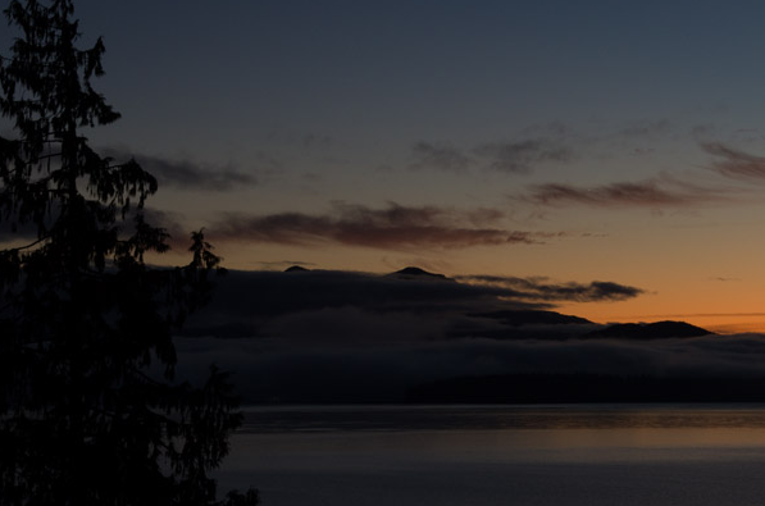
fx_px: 2184
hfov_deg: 19.8
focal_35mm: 103
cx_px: 557
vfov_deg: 13.2
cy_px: 265
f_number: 13
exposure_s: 1
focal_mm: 40
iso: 200
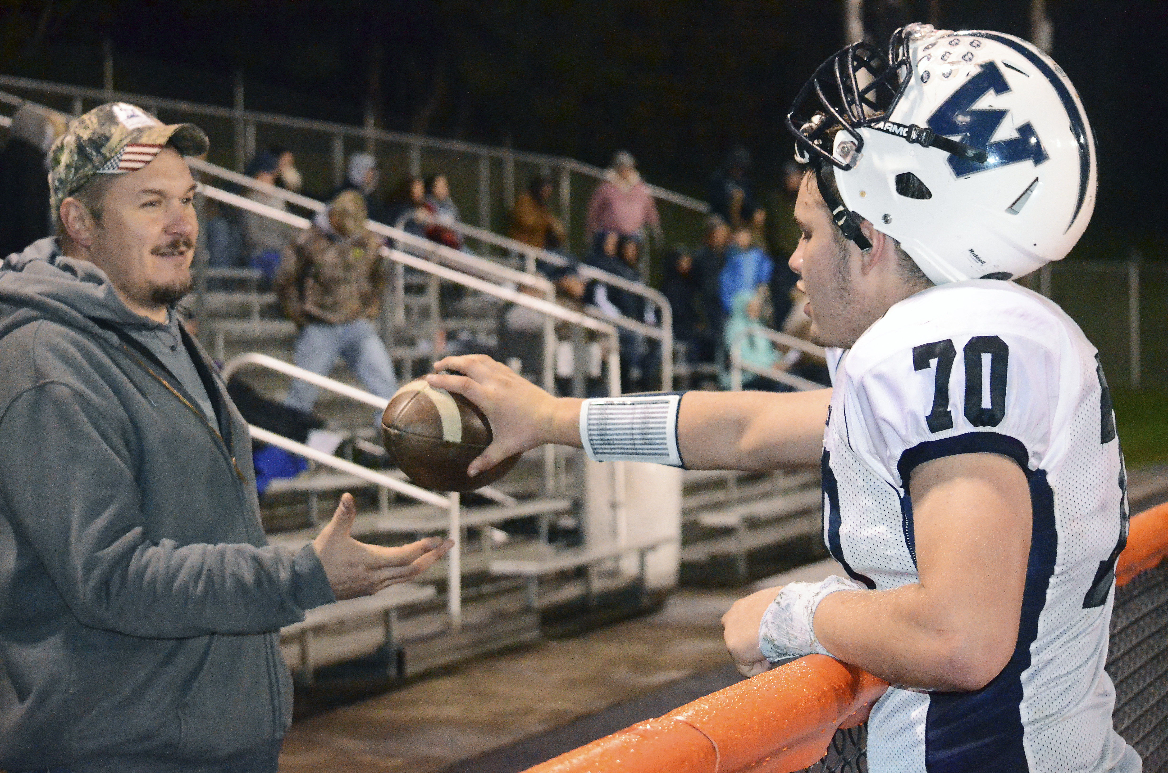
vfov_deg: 16.5
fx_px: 2671
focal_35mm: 82
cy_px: 386
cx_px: 584
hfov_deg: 24.7
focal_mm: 55
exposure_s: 1/250
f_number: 4.5
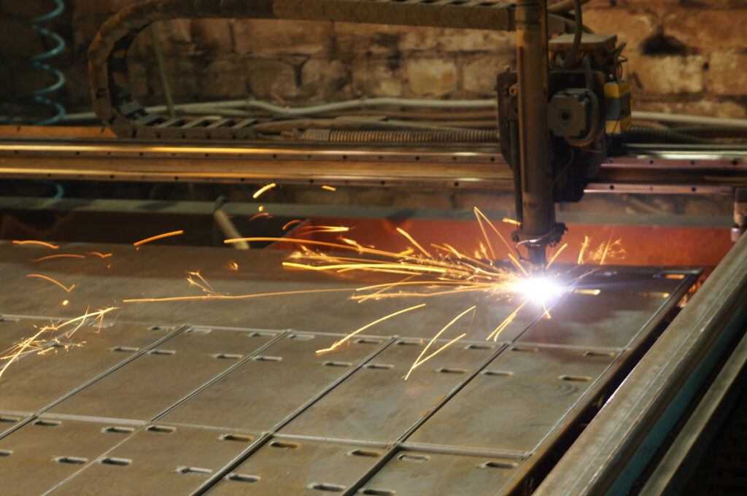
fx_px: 1710
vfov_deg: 16.5
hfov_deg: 24.6
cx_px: 374
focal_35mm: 82
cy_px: 248
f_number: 5.6
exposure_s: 1/10
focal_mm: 55
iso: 200
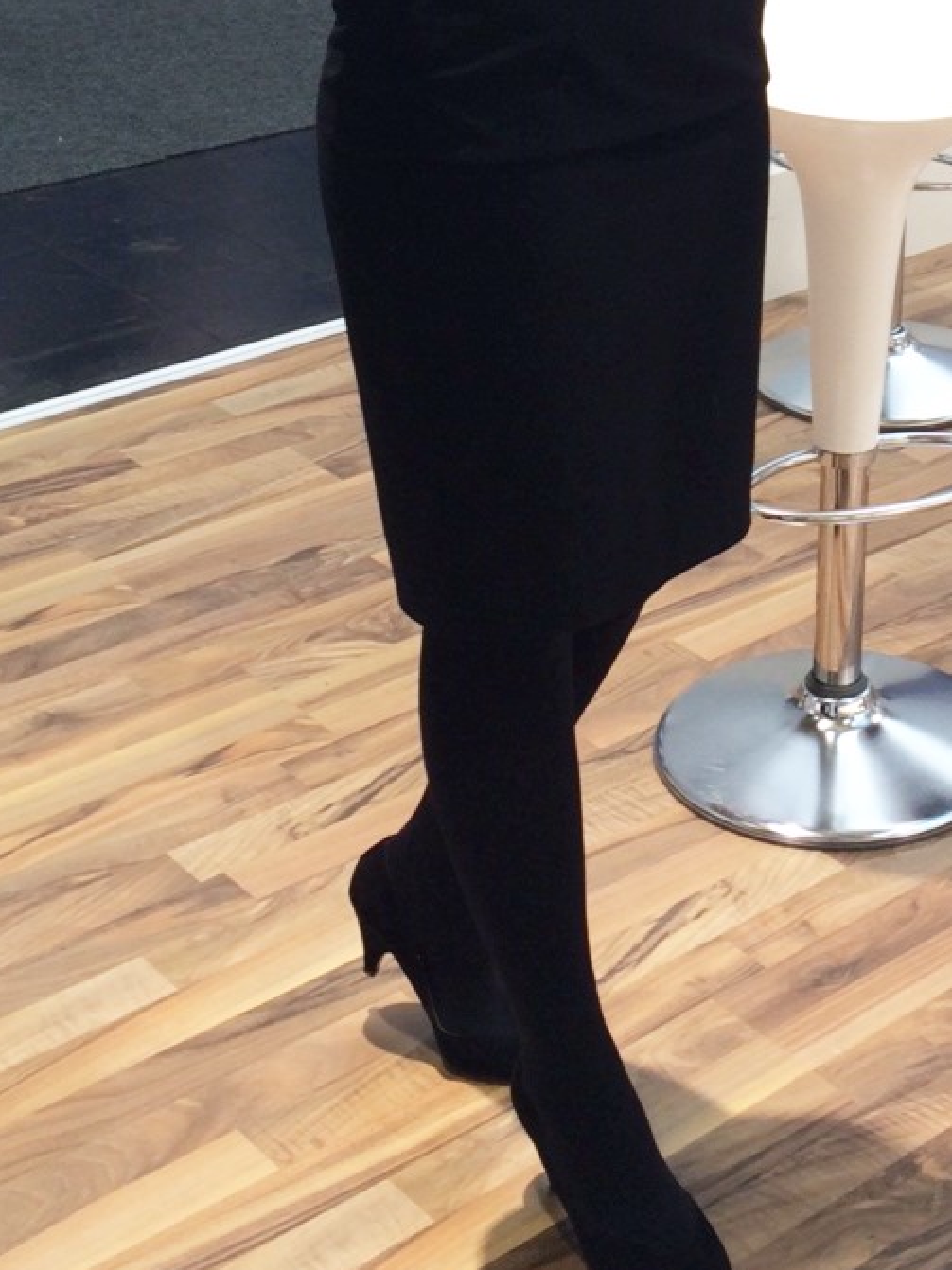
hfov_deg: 19.7
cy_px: -34
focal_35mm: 73
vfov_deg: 25.2
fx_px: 2678
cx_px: 908
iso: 40
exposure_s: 1/50
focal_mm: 4.12
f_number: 2.2
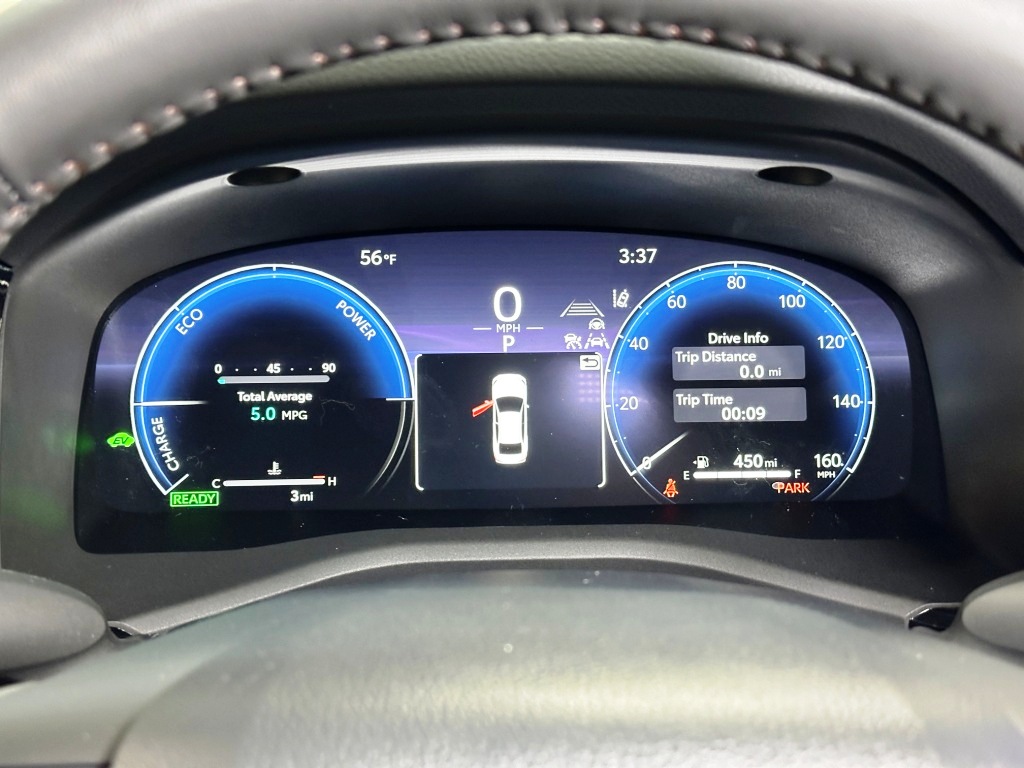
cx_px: 512
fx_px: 1420
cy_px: 384
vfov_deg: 30.3
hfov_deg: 39.7
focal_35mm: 48
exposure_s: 1/30
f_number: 1.78
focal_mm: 6.86
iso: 500
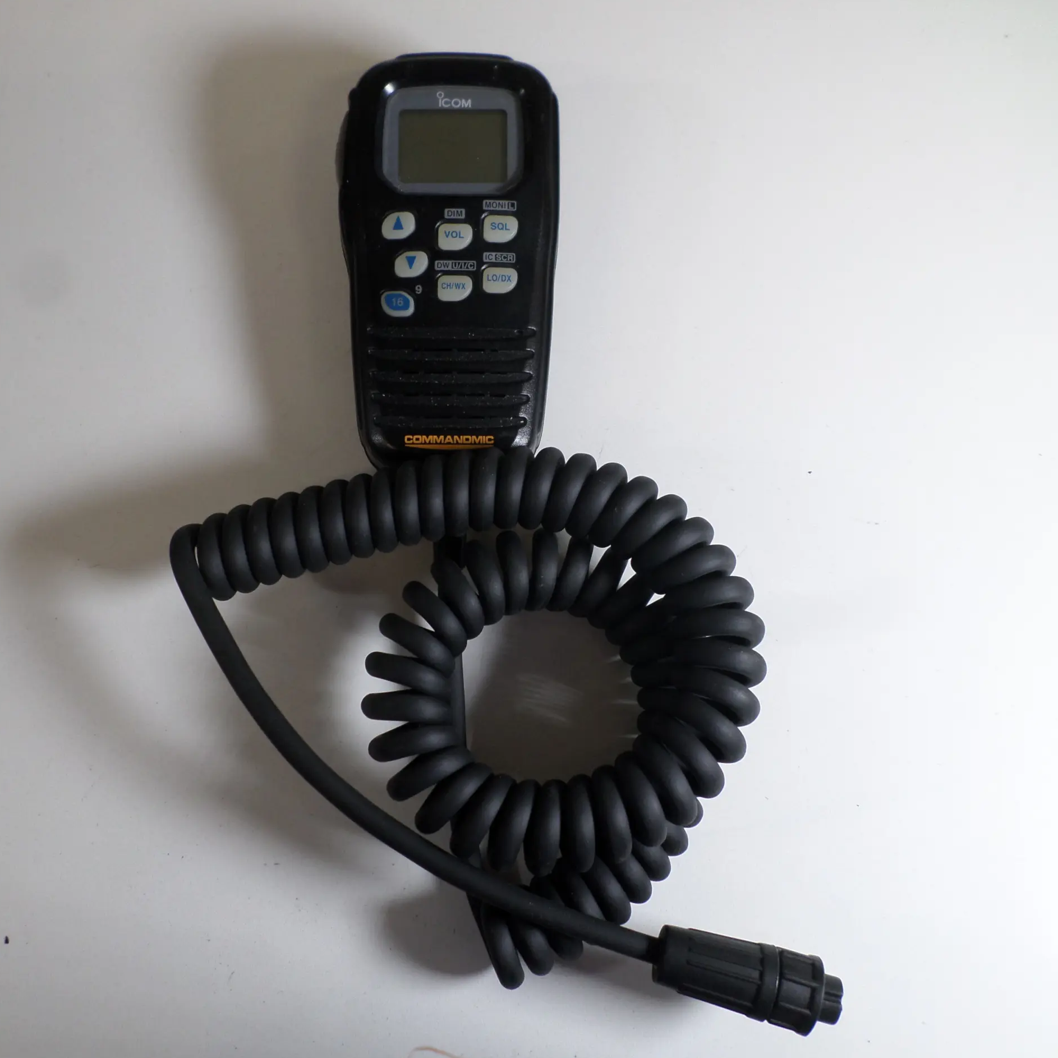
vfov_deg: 54.0
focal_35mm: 30
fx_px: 1037
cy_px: 532
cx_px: 468
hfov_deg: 53.9
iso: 80
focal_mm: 4.5
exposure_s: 1/60
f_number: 2.5
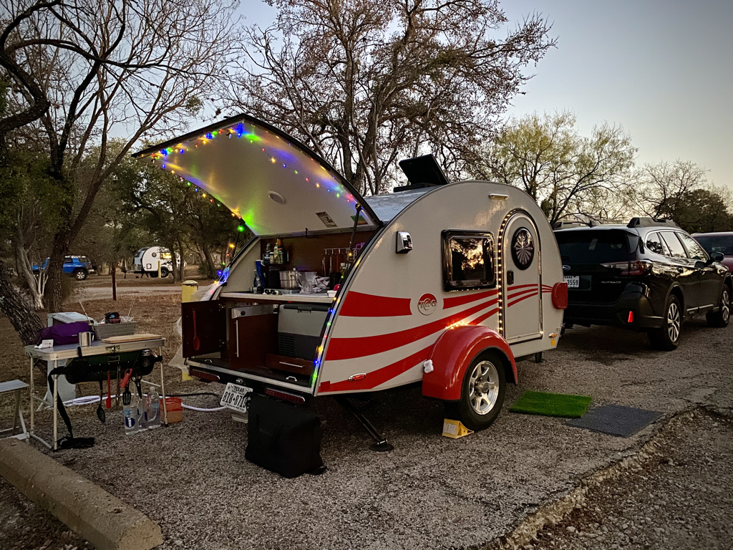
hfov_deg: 67.3
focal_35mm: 26
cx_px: 366
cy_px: 275
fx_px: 551
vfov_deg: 53.1
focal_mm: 4.25
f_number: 1.8
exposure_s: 1/28
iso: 1000
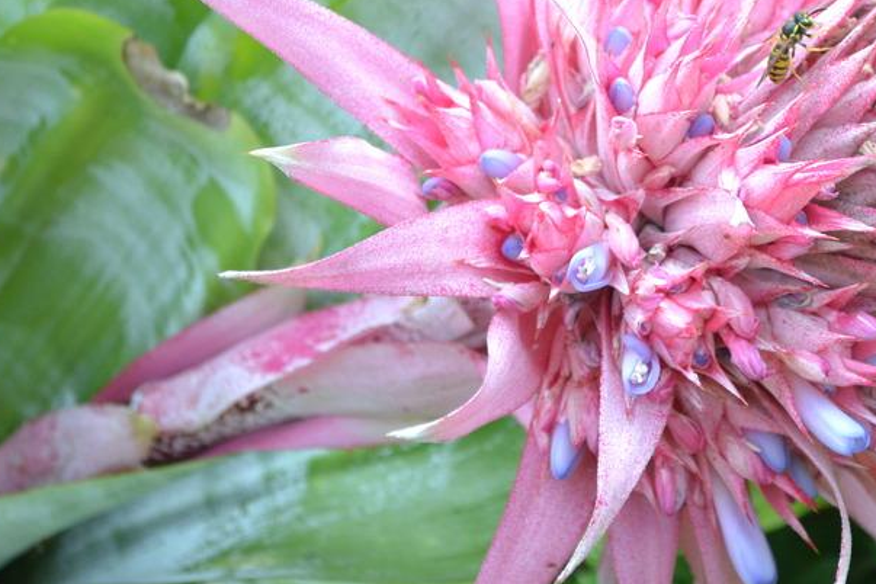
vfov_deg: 10.0
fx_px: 3329
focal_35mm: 137
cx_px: 684
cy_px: 104
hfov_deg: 14.9
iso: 400
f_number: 5.6
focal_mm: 55
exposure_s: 1/80
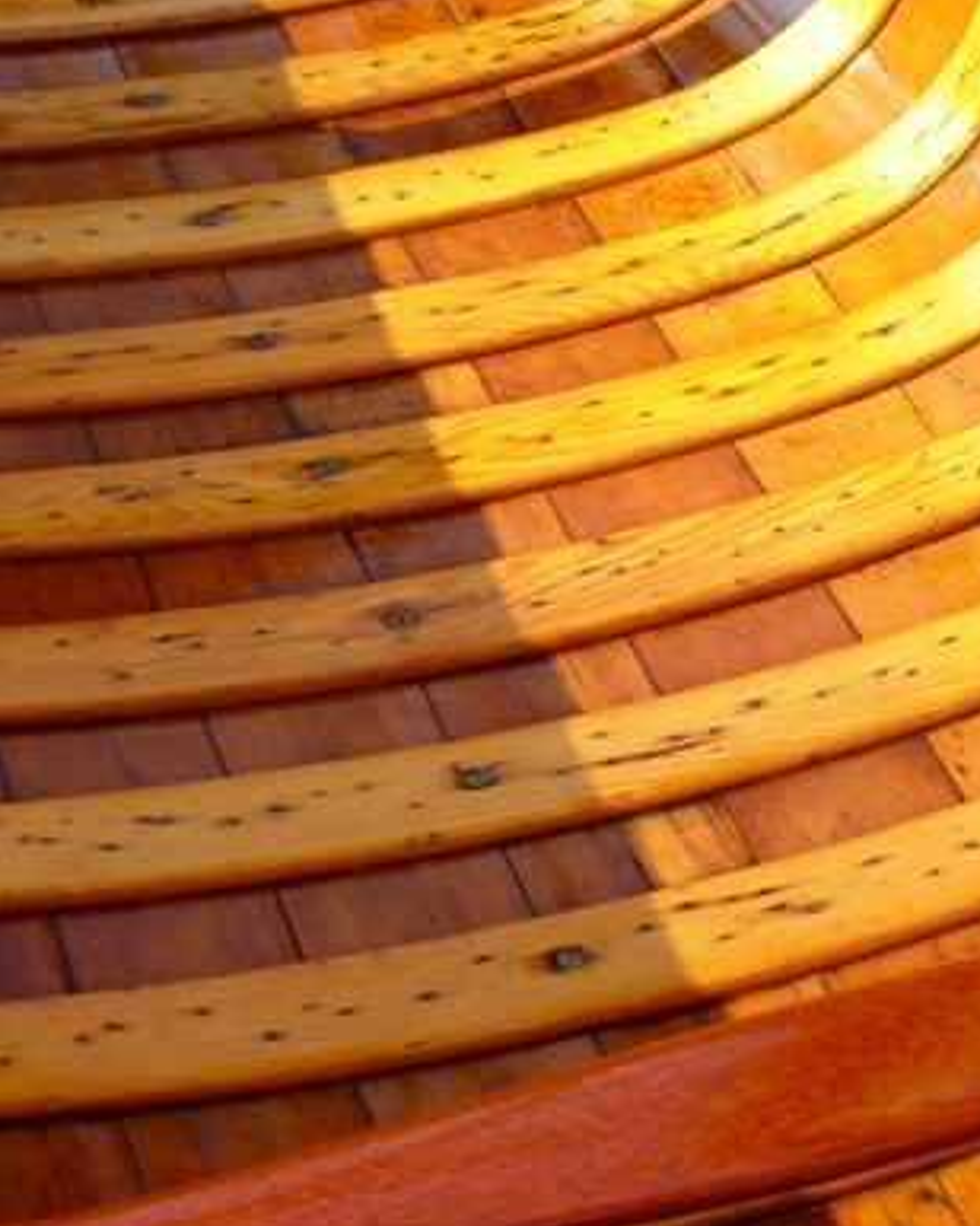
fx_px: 2792
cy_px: 226
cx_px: 340
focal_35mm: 77
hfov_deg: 19.9
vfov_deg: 24.3
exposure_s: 1/373
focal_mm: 6.3
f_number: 2.9
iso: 50
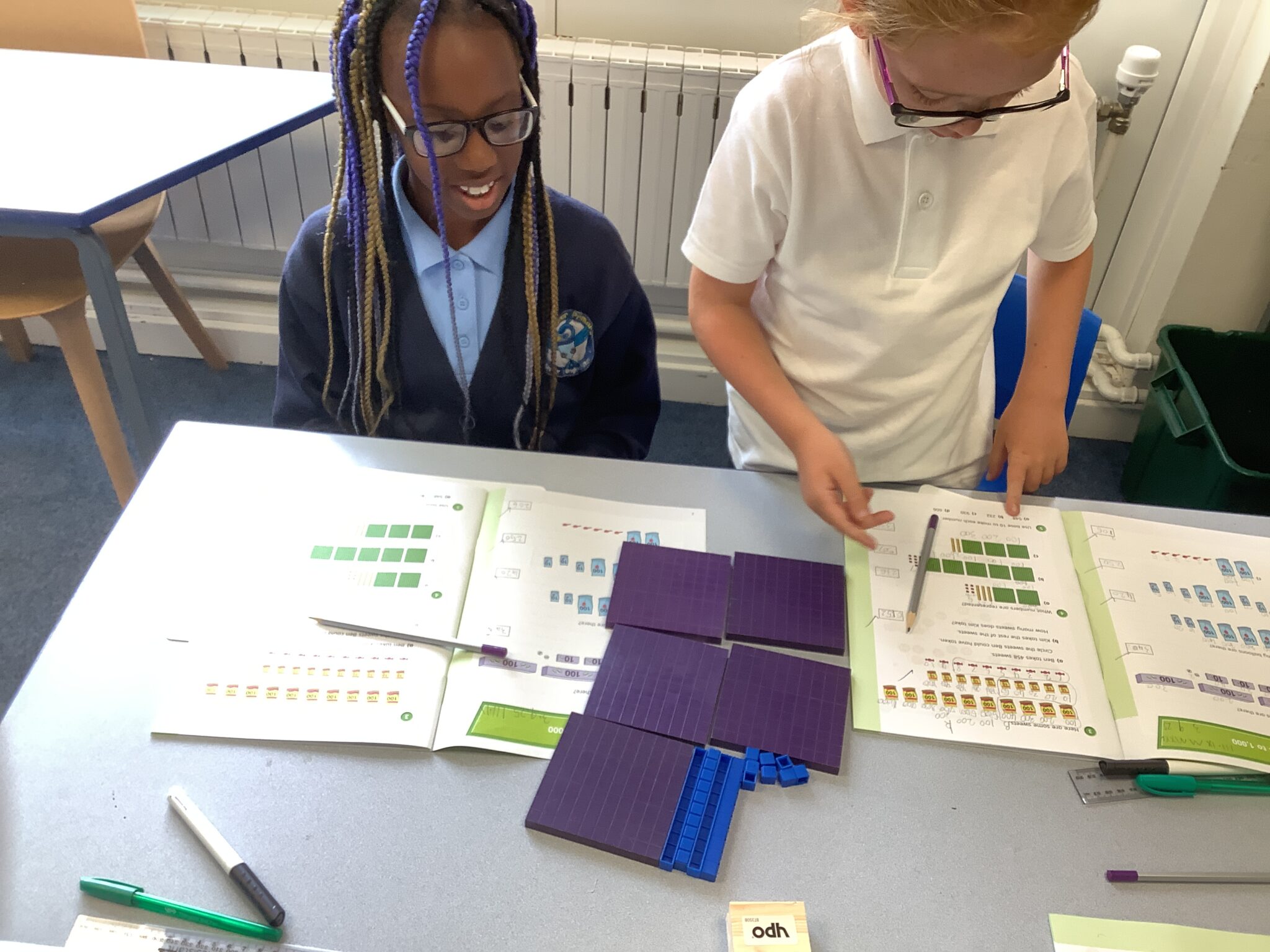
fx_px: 1137
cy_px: 476
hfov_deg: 58.4
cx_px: 635
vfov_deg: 45.4
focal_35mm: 31
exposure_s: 1/50
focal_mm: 3.3
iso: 64
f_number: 2.4
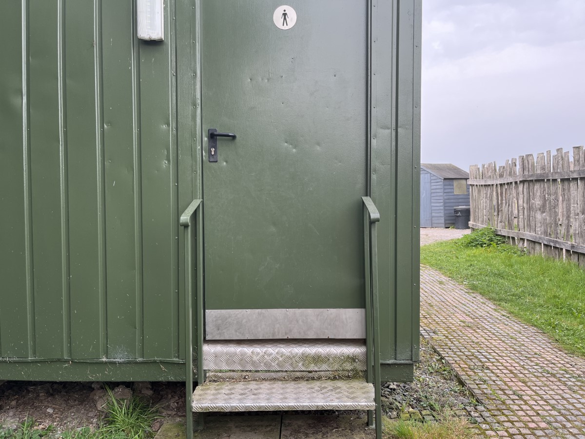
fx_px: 439
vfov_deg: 53.1
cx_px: 292
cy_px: 220
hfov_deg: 67.3
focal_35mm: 26
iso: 50
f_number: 1.6
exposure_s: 1/390
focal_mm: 5.1
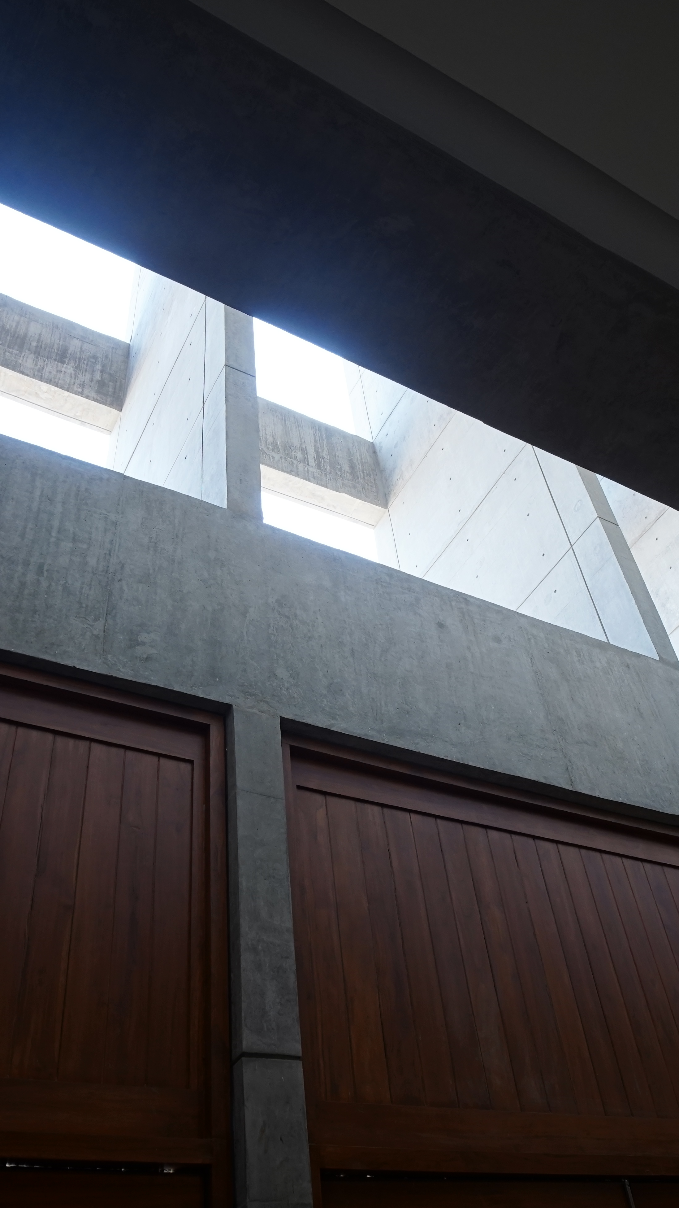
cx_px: 390
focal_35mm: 29
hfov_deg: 40.1
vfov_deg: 66.1
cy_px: 604
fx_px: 928
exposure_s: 1/125
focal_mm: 18
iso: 1600
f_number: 7.1
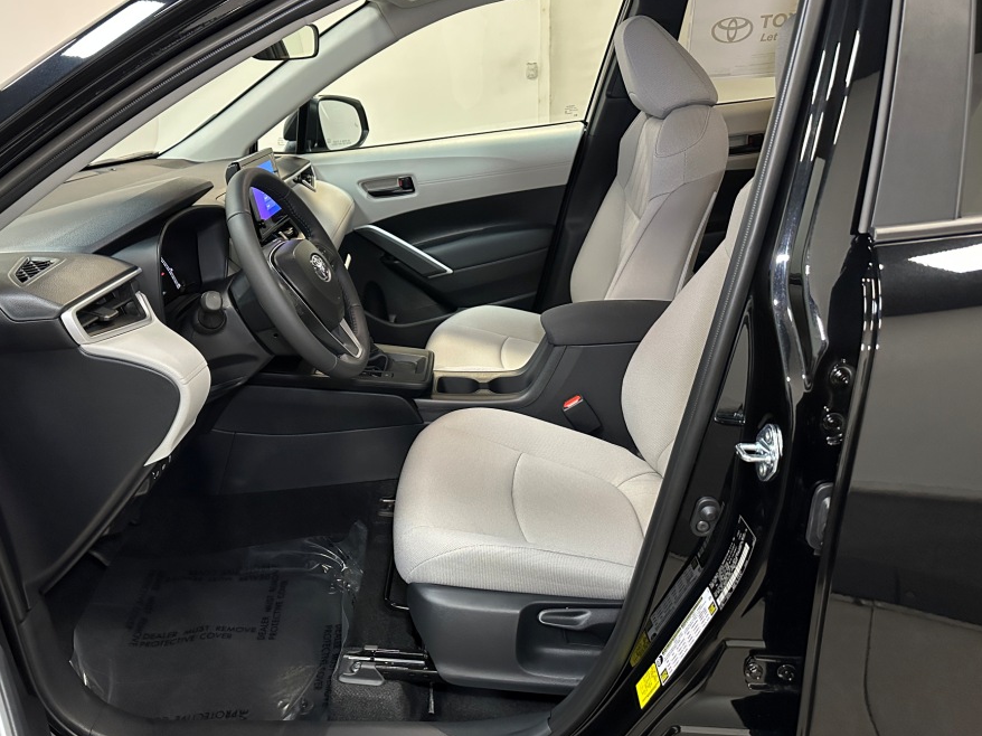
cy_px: 336
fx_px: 794
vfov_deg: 49.7
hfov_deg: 63.1
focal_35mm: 28
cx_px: 412
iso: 800
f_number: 1.78
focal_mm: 6.86
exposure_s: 1/60
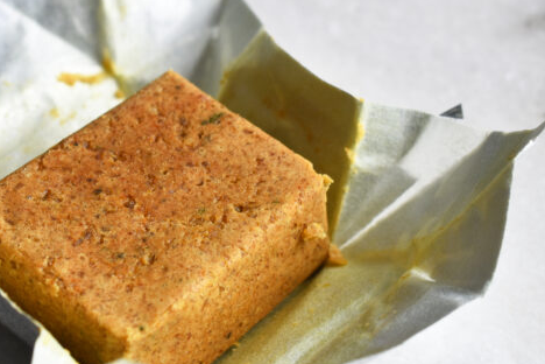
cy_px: 186
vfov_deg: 15.2
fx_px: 1362
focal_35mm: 90
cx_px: 312
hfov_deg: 22.6
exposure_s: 1/2
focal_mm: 40
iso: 160
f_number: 11
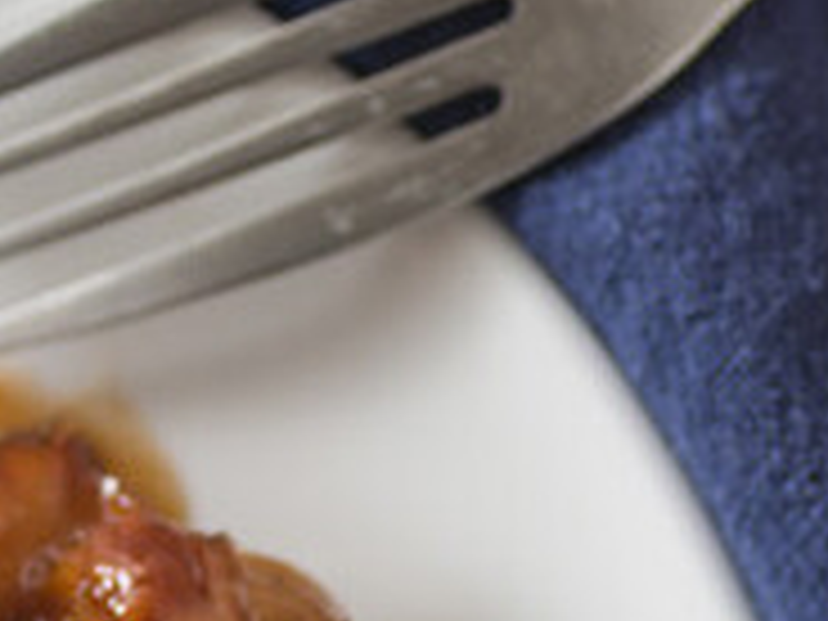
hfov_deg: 3.5
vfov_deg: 2.6
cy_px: 1073
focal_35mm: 564
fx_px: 13491
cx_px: -4
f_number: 5.6
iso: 100
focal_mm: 90
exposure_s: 1/80
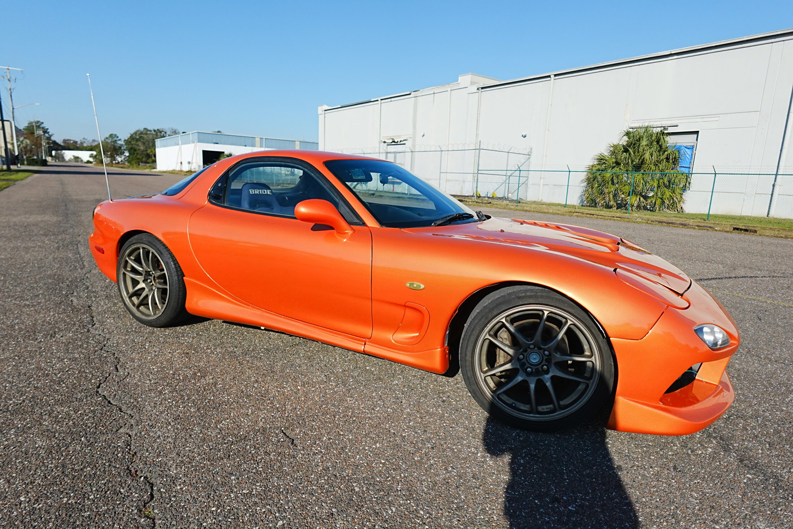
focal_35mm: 20
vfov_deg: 61.9
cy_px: 264
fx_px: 441
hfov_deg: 84.0
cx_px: 396
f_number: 2
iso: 125
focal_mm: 7.6
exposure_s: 1/6400
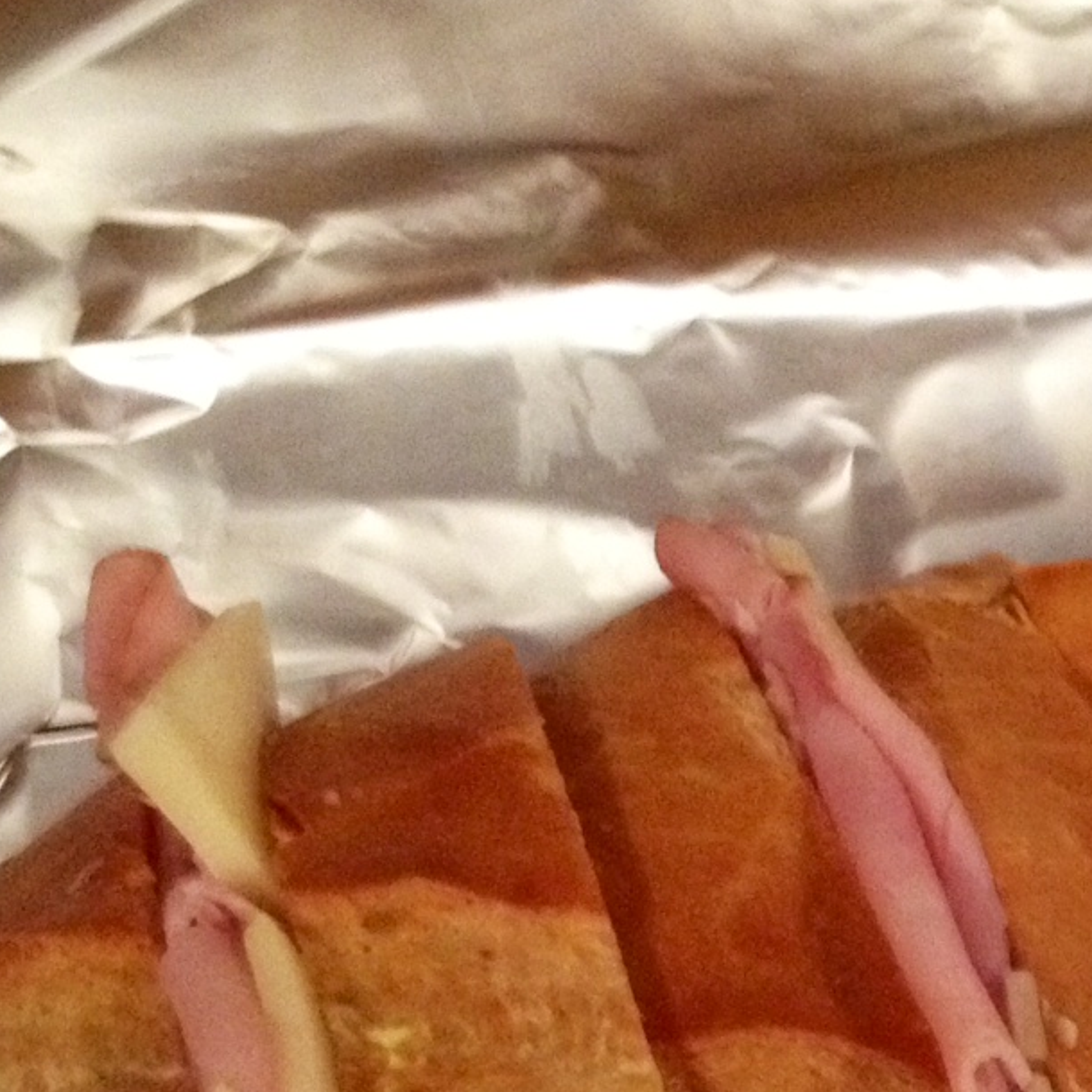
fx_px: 3712
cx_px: 1275
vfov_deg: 16.4
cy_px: 1094
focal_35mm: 104
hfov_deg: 16.1
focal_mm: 4.28
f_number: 2.4
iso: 500
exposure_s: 1/15
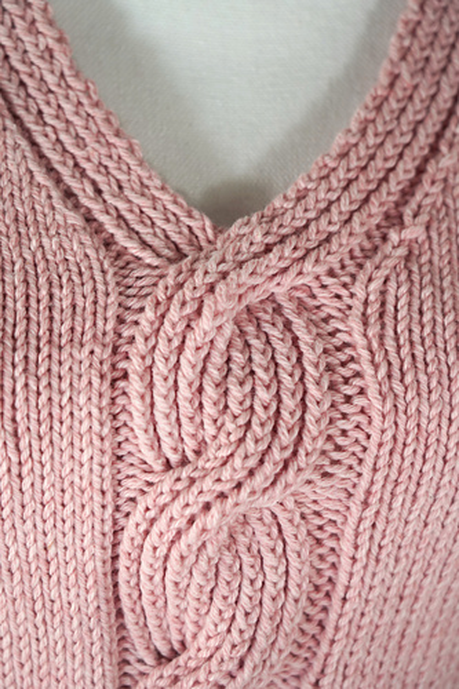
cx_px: 230
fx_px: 2009
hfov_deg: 13.0
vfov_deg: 19.5
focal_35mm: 105
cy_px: 344
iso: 200
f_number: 5
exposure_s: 1/125
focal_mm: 105
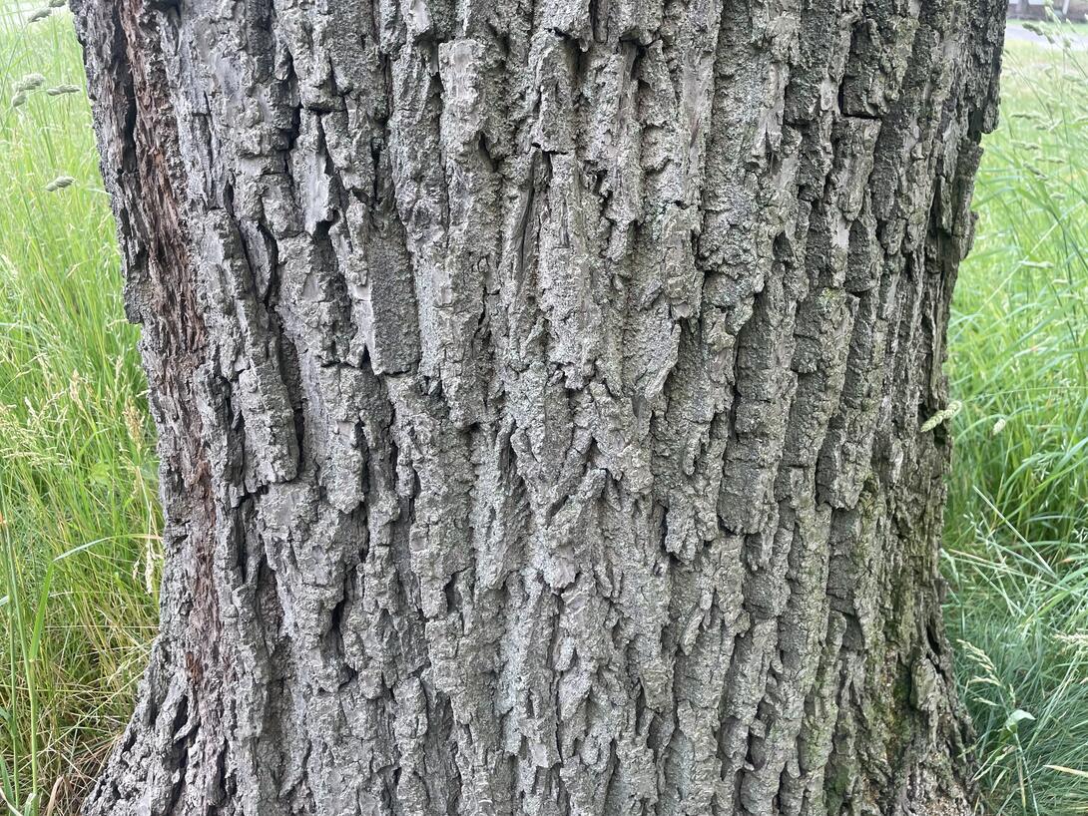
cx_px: 544
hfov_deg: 67.3
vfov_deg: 53.1
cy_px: 408
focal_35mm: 26
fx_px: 817
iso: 32
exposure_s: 1/174
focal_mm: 4.2
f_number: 1.6
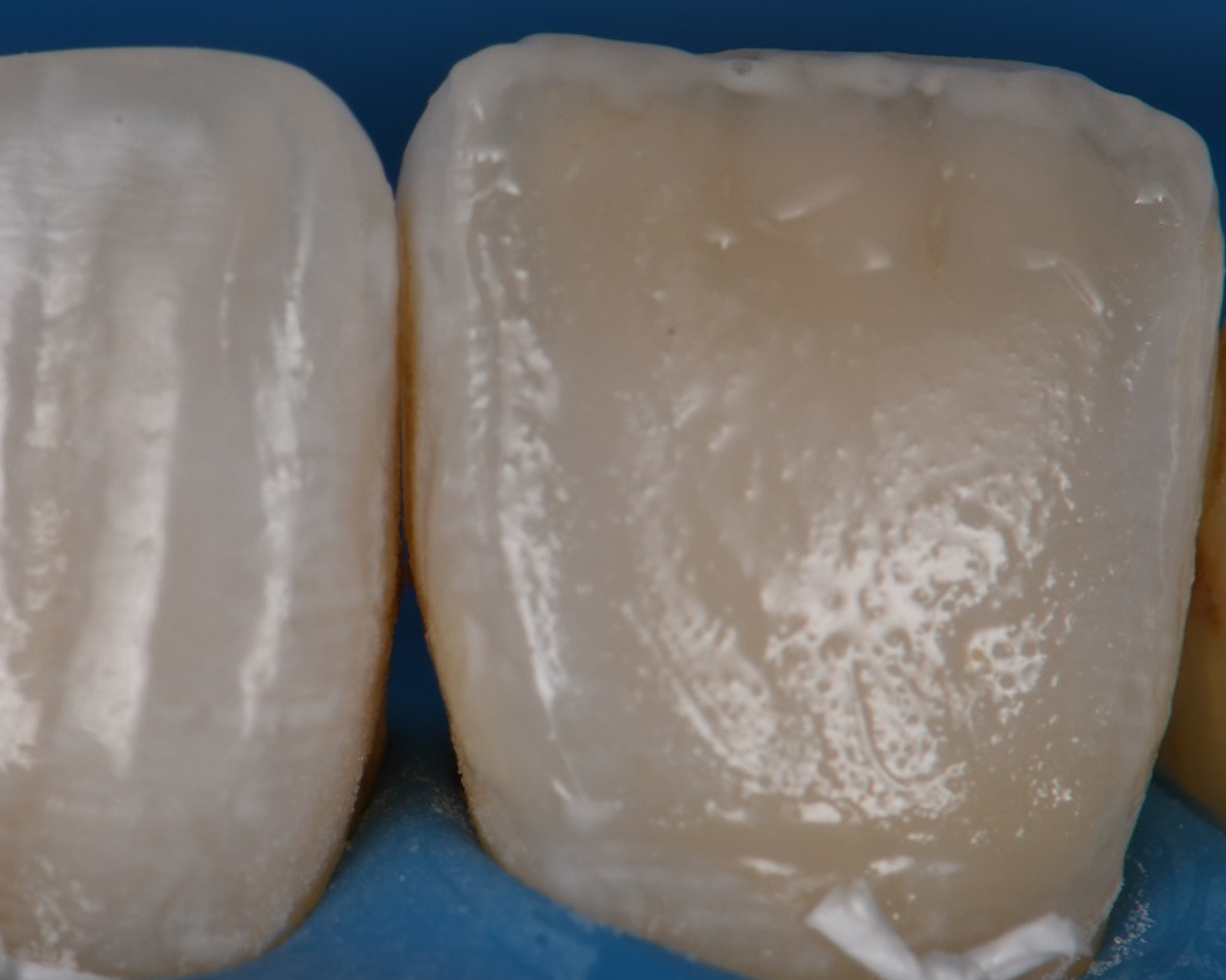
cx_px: 438
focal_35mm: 254
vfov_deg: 6.1
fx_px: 9215
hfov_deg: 7.6
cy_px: 436
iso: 200
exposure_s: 1/160
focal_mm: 105
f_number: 32
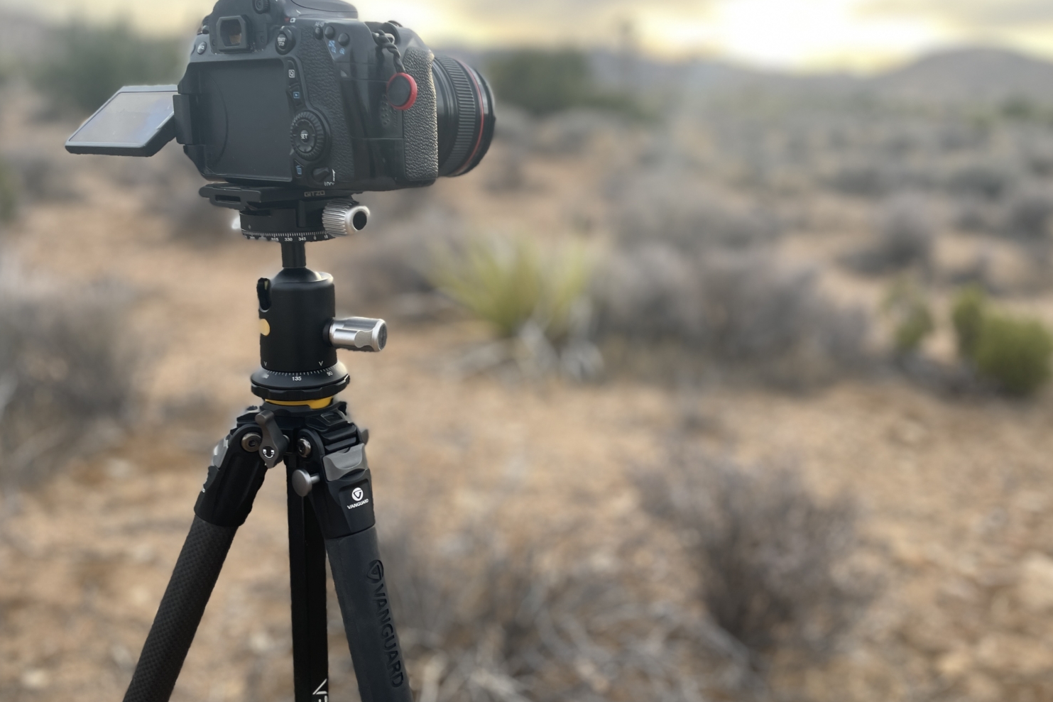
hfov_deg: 65.5
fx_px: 819
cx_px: 529
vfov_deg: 46.4
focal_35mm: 28
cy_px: 324
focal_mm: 4.2
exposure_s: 1/424
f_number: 1.6
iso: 50
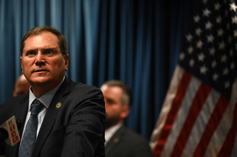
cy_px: 78
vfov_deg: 6.9
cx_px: 118
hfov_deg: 10.3
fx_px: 1316
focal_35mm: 200
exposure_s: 1/2000
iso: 10000
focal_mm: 200
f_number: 2.8
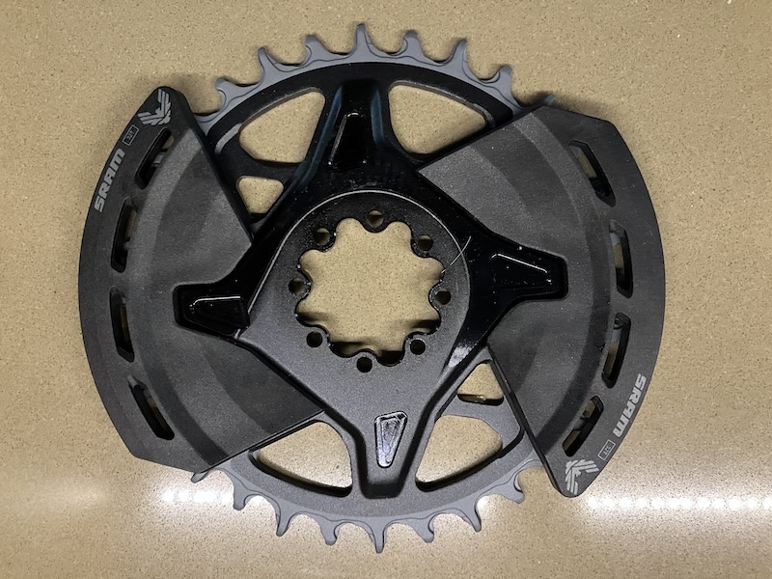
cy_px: 290
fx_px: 624
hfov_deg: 63.4
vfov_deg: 49.7
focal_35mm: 28
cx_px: 386
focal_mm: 3.99
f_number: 1.8
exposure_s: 1/24
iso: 500
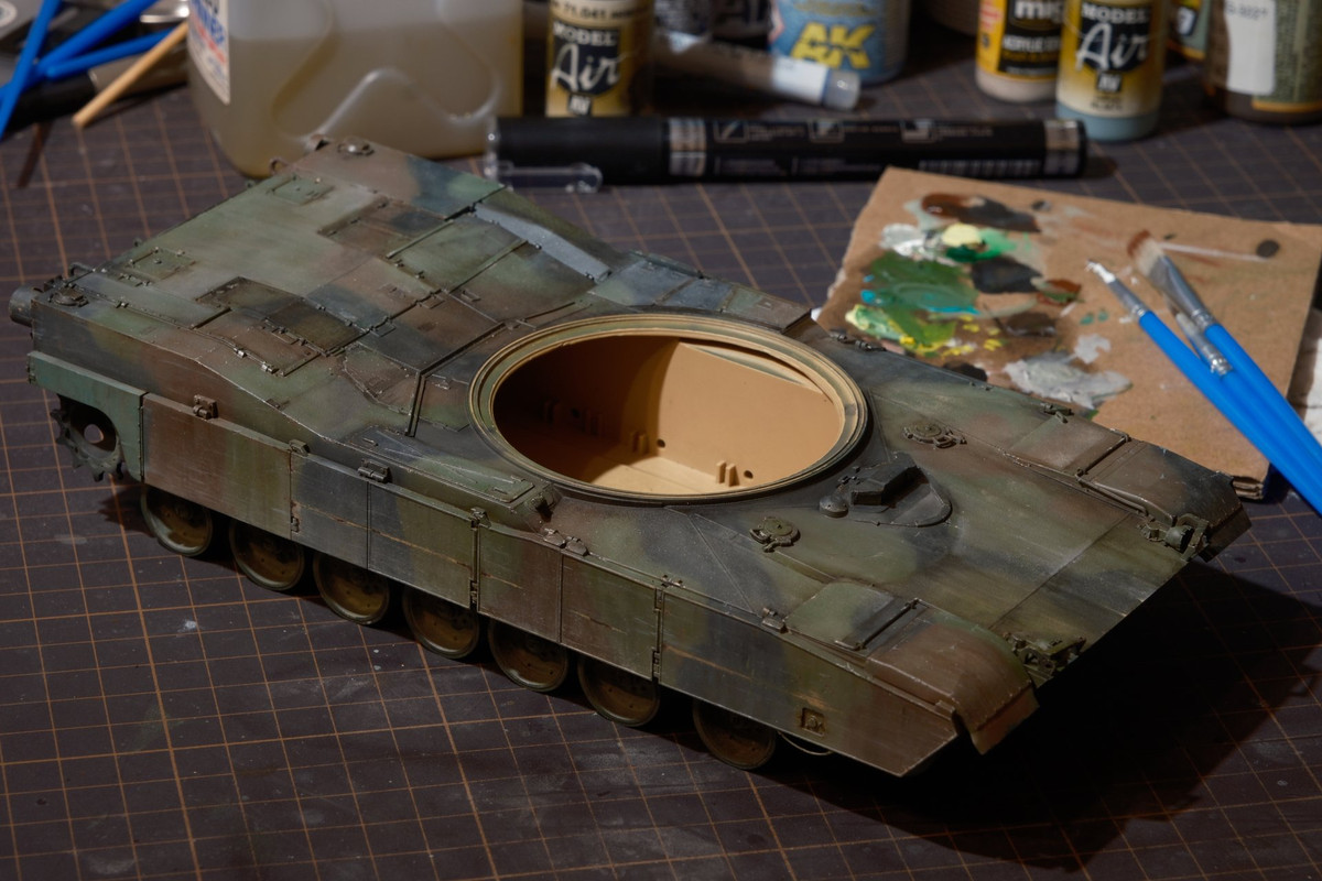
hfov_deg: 19.5
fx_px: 3856
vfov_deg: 13.0
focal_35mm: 105
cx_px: 661
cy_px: 440
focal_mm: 69.8
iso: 320
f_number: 11
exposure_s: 1/2
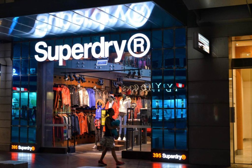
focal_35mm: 52
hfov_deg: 37.8
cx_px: 126
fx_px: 368
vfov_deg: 25.8
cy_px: 84
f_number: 4
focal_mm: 35
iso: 800
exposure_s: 1/60
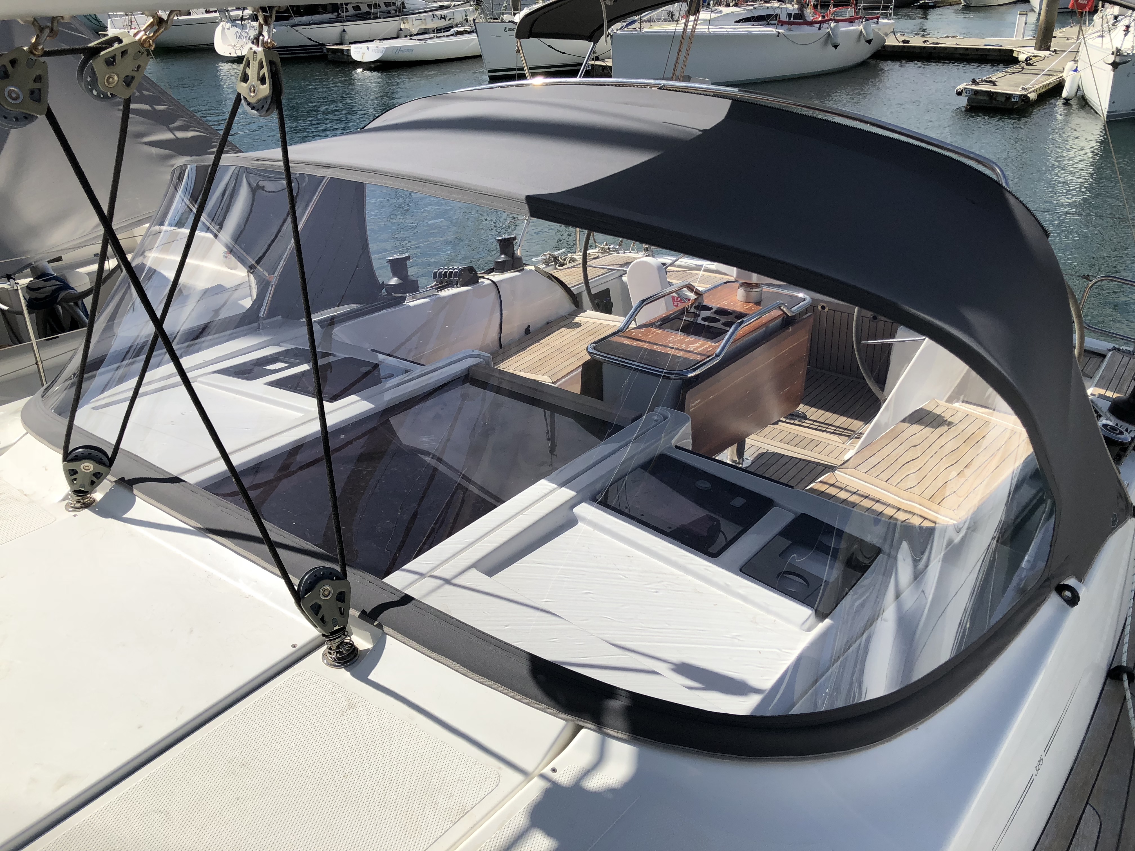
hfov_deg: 63.4
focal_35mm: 28
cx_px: 568
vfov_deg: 49.7
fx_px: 918
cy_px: 426
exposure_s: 1/3003
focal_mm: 3.99
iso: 20
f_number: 1.8
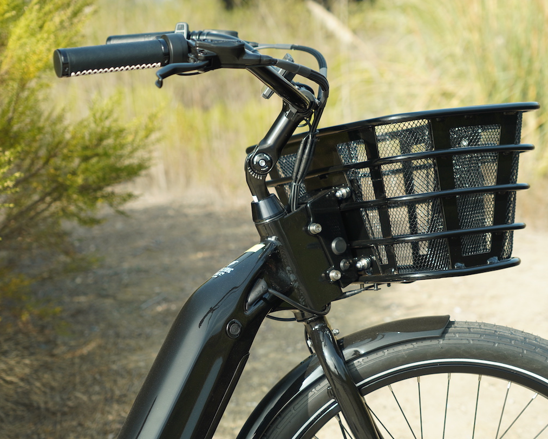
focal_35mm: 74
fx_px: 1200
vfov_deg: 20.7
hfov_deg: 25.7
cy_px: 247
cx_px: 289
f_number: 2.8
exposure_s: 1/200
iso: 100
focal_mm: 38
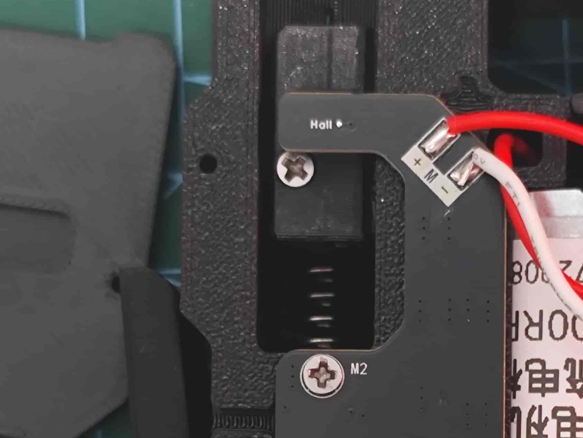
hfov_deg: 16.5
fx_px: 2004
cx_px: 406
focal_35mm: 119
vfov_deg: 12.3
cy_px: 458
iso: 1600
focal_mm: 5.84
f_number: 1.6
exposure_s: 1/25
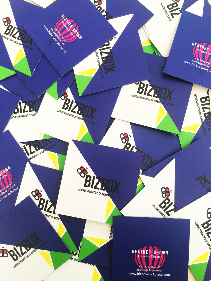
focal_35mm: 29
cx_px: 106
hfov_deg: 48.2
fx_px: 236
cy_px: 140
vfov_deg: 61.7
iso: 25
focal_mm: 4.15
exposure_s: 1/463
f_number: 2.2
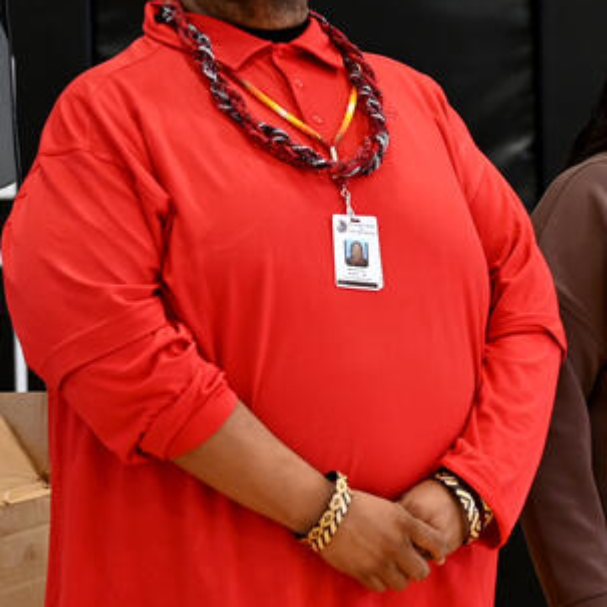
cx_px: 1024
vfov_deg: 7.0
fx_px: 4980
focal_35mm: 251
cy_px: 170
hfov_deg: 6.8
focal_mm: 70
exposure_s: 1/160
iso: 400
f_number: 2.8
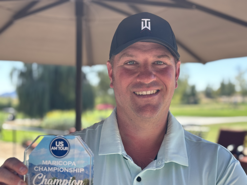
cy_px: 92
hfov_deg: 36.8
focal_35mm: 52
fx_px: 371
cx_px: 124
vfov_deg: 28.0
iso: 32
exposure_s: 1/574
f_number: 1.6
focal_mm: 5.96
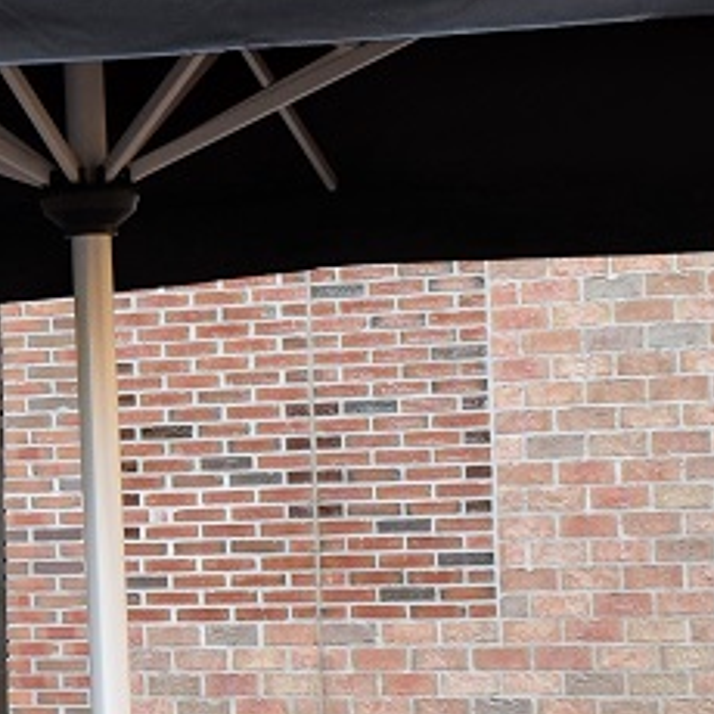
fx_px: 3879
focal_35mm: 166
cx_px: -553
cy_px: 332
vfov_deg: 10.5
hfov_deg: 10.0
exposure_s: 1/100
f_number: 5
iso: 400
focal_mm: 25
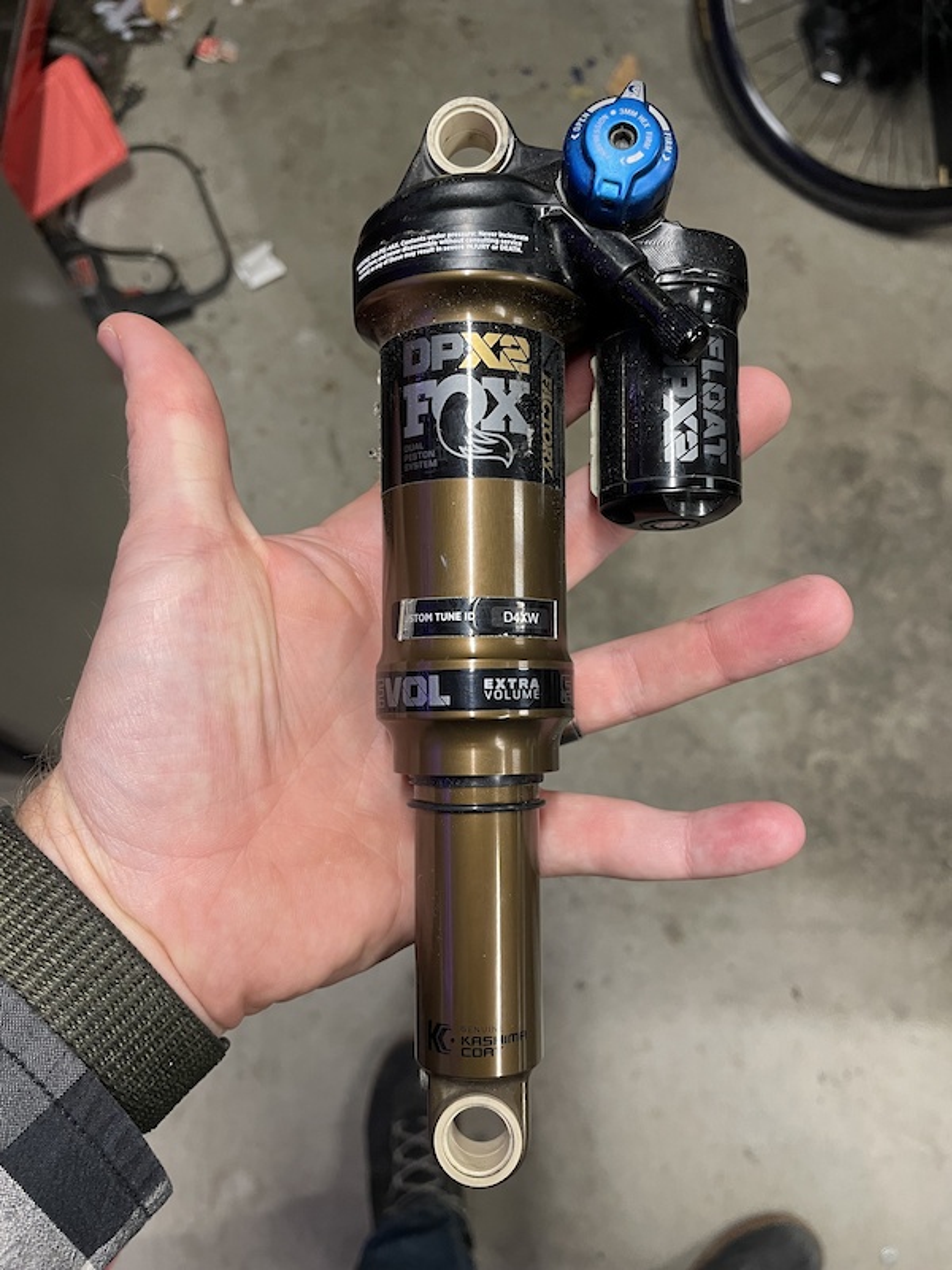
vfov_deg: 67.3
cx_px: 476
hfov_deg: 53.1
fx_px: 953
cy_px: 635
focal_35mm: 26
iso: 125
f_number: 1.6
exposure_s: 1/60
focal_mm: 4.2
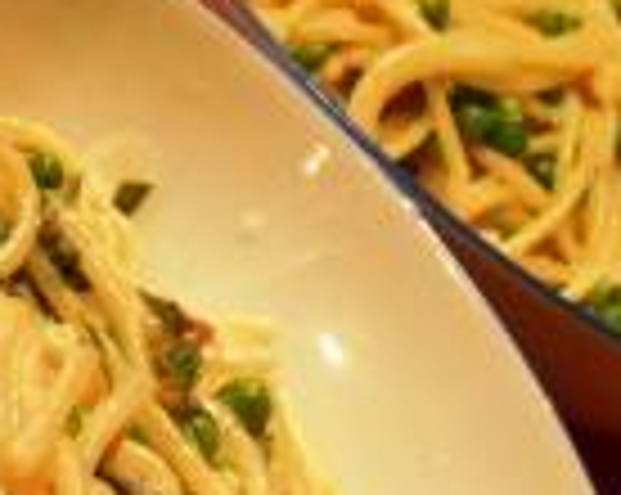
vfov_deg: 15.6
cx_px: -54
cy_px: 585
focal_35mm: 95
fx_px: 1744
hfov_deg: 19.4
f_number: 3.8
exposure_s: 1/50
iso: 800
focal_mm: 5.3
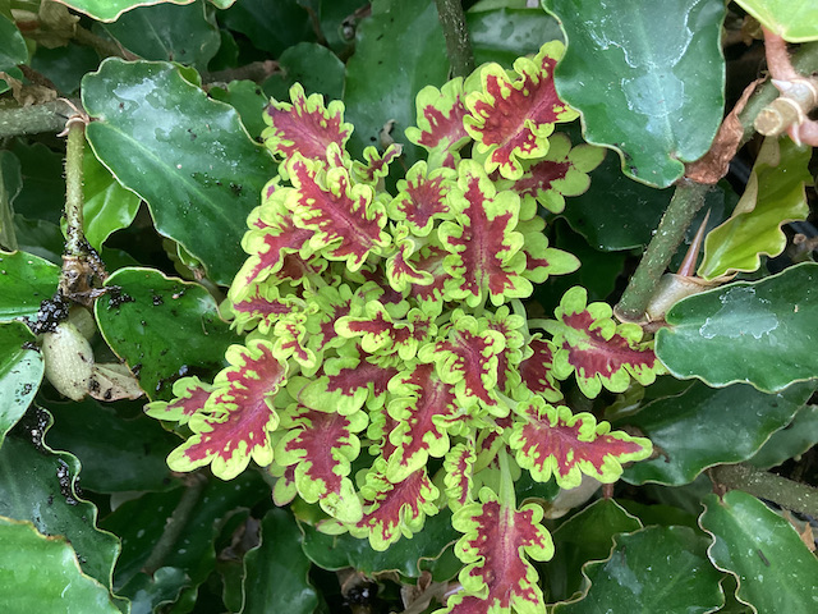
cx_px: 409
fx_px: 733
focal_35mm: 31
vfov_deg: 45.4
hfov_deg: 58.4
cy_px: 307
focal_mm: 3.3
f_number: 2.4
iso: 100
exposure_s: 1/120
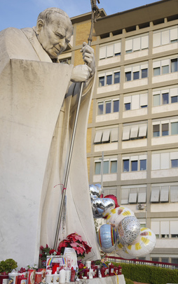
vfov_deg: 52.0
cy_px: 207
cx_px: 137
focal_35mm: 36
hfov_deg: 34.5
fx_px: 279
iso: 100
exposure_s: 1/500
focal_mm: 14
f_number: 1.8
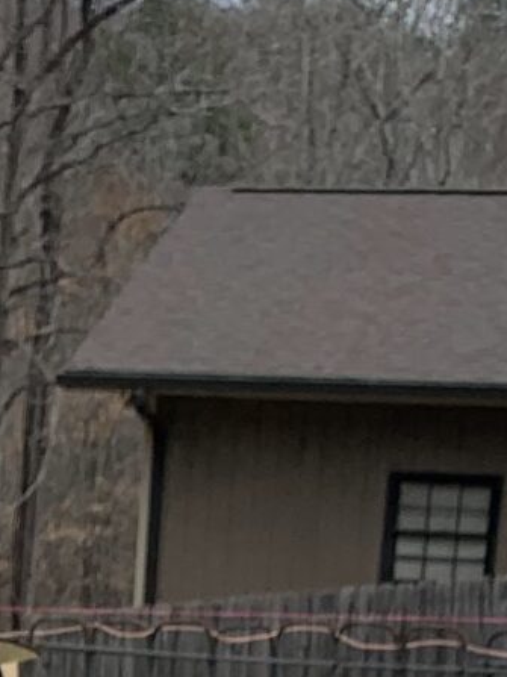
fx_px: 2911
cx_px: -171
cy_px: 1513
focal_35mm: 149
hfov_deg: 9.7
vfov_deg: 11.4
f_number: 1.8
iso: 25
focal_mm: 4.25
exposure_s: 1/1136
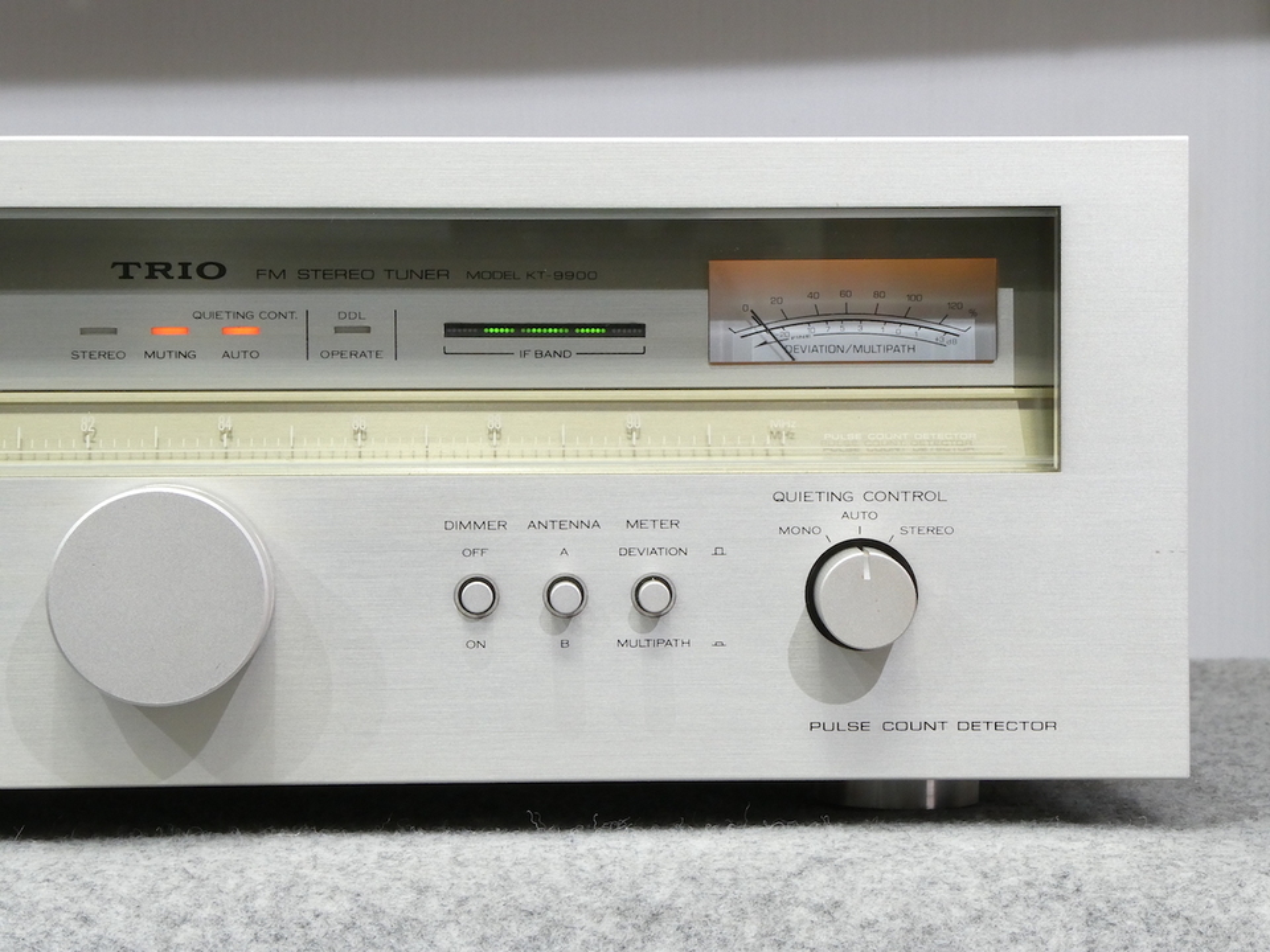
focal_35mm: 135
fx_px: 4953
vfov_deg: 11.0
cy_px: 476
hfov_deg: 14.6
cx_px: 635
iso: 400
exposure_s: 1/10
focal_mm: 24.2
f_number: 6.3
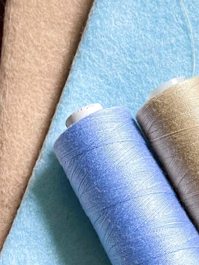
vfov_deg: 18.9
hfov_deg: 14.2
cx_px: 181
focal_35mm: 103
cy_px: 59
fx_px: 789
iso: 160
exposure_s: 1/60
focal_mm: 5.1
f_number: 1.6
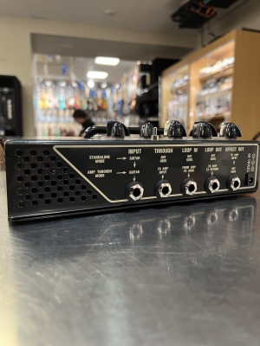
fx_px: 260
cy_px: 173
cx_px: 130
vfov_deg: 67.3
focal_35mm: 26
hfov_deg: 53.1
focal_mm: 5.1
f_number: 1.6
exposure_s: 1/40
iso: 160
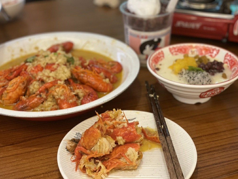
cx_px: 119
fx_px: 364
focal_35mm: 53
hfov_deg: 36.2
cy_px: 90
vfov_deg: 27.5
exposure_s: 1/33
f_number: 2
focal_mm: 6
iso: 160
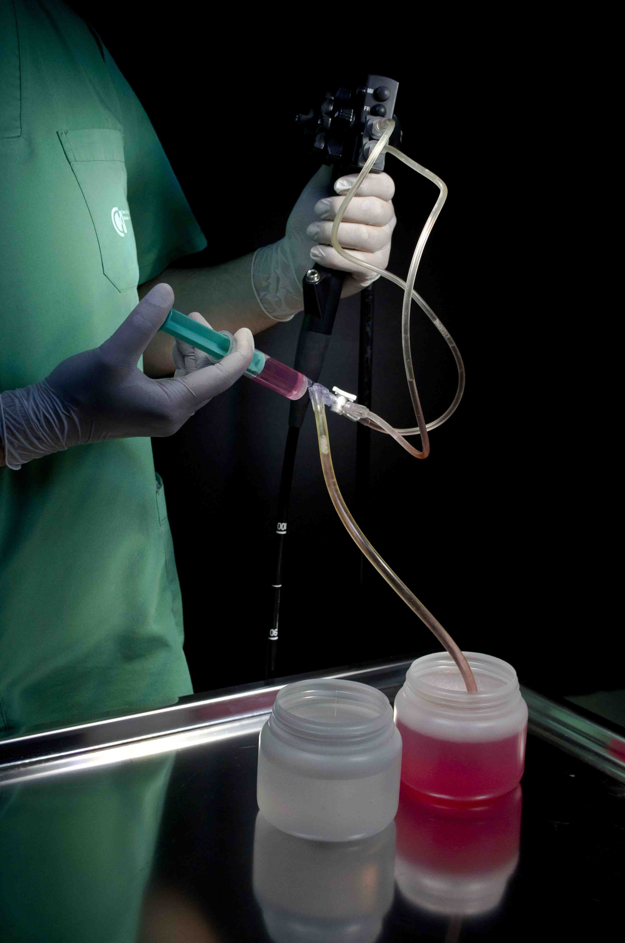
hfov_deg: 28.0
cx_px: 312
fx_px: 1256
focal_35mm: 48
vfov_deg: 41.2
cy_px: 472
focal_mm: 32
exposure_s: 1/125
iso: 640
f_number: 5.6
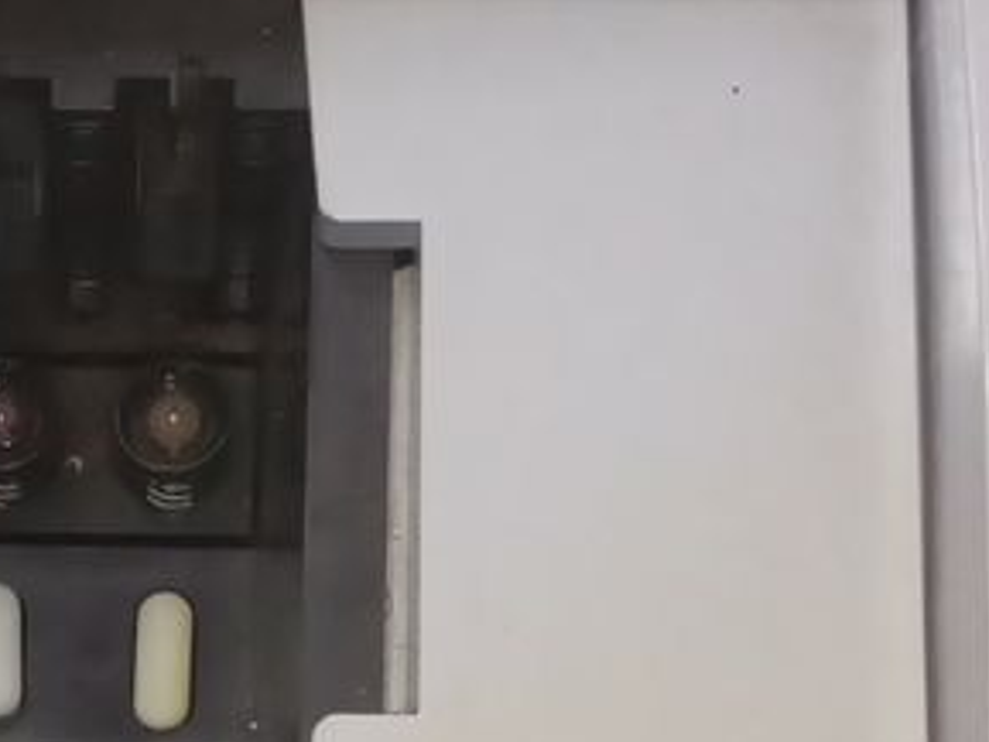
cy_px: 824
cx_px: -291
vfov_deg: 17.2
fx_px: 2372
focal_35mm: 83
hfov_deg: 21.4
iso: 425
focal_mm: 3.54
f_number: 2
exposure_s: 1/25
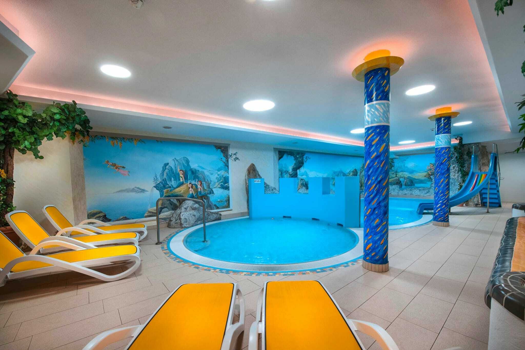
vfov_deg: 81.2
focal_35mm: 14
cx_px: 262
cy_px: 175
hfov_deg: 104.3
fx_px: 204
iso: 280
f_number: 9.5
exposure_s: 1/8
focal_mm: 14
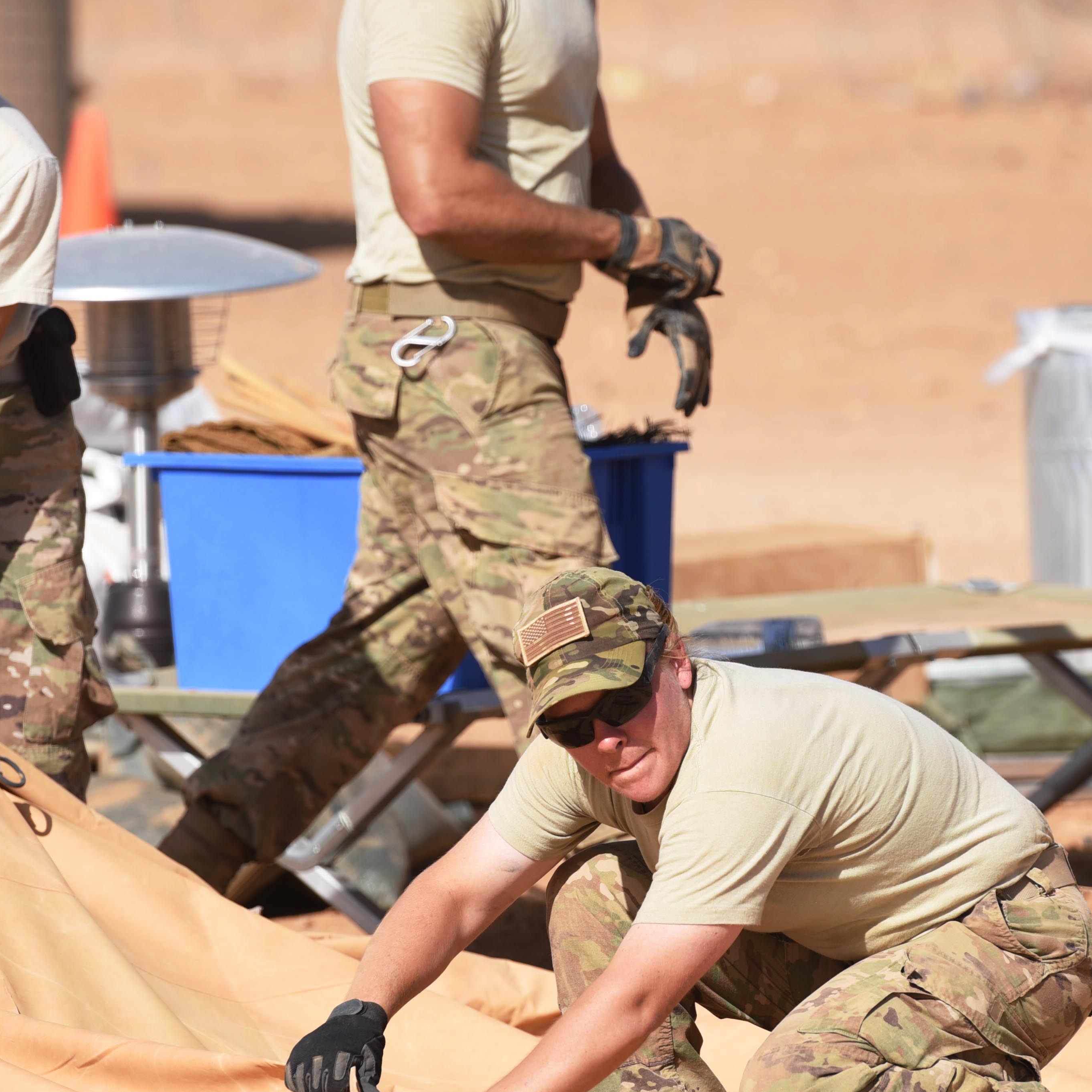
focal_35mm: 377
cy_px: 595
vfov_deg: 4.6
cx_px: 508
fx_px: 13455
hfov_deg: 4.6
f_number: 4.5
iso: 100
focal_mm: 200
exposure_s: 1/1250
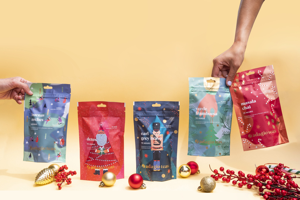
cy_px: 100
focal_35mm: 30
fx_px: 254
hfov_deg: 61.1
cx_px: 150
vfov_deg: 43.0
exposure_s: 1/400
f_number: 7.1
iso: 100
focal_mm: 30.5
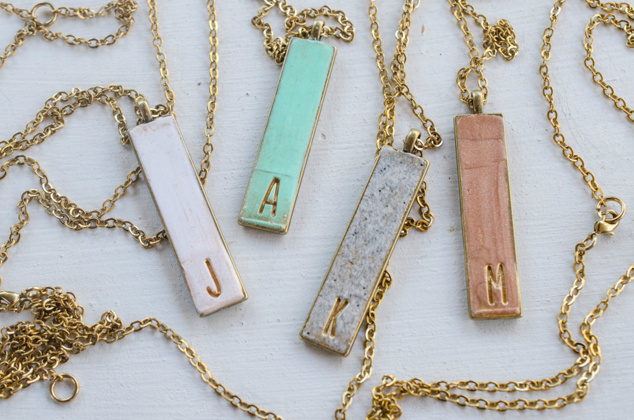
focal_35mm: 60
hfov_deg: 33.5
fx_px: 1055
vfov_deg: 22.5
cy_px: 210
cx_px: 317
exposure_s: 1/200
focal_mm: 40
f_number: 7.1
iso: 1000
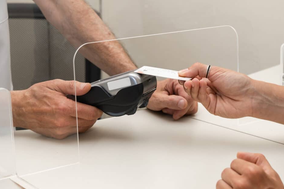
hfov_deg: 24.7
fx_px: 647
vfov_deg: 16.6
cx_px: 167
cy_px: 111
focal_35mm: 82
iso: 200
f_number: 5.6
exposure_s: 1/200
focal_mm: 50
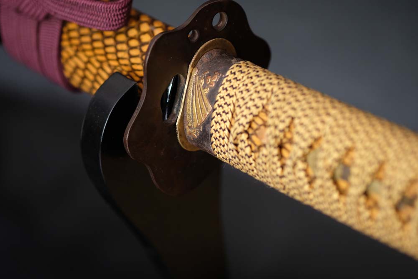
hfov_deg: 18.9
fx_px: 1254
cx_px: 221
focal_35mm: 108
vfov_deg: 12.7
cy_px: 127
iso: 320
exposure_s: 1/8
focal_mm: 60
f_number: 2.4
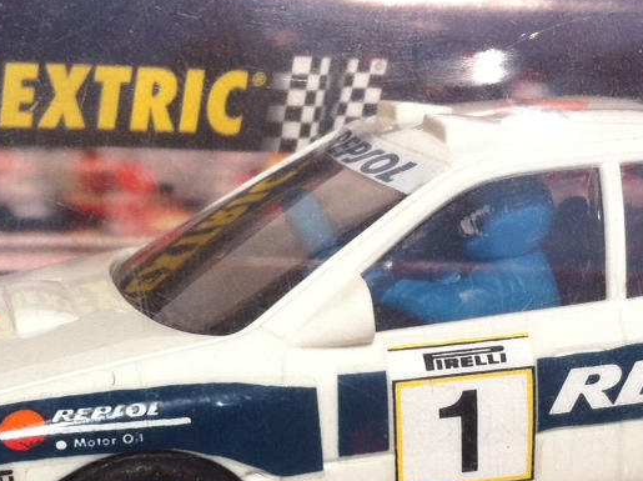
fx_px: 1633
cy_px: 416
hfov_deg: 22.2
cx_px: 413
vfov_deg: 16.6
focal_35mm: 88
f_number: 2.8
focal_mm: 3.85
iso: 80
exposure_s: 1/2742
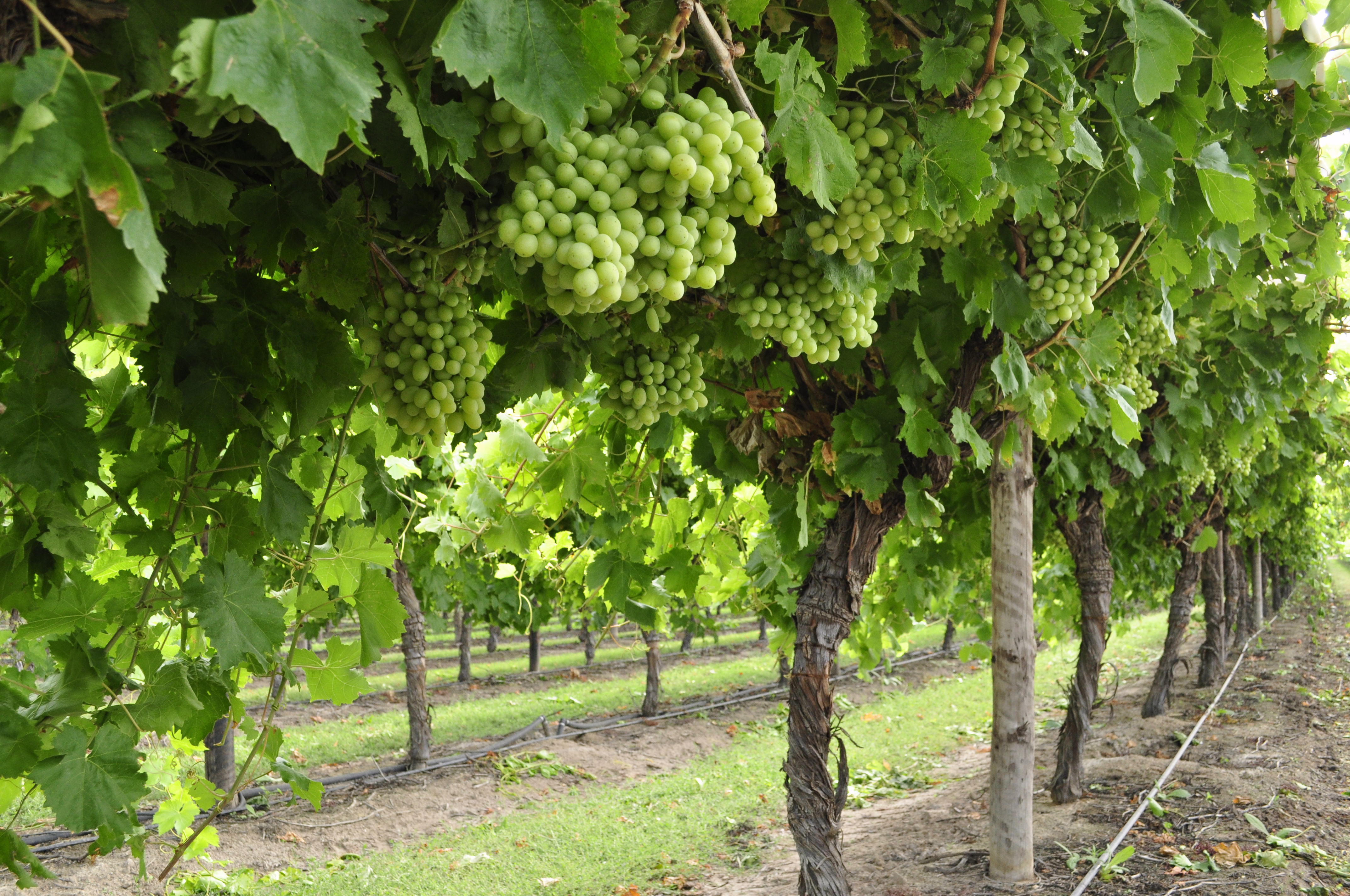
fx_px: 1236
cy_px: 448
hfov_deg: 57.3
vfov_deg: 39.9
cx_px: 675
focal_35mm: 33
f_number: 7.1
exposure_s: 1/200
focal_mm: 22
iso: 640
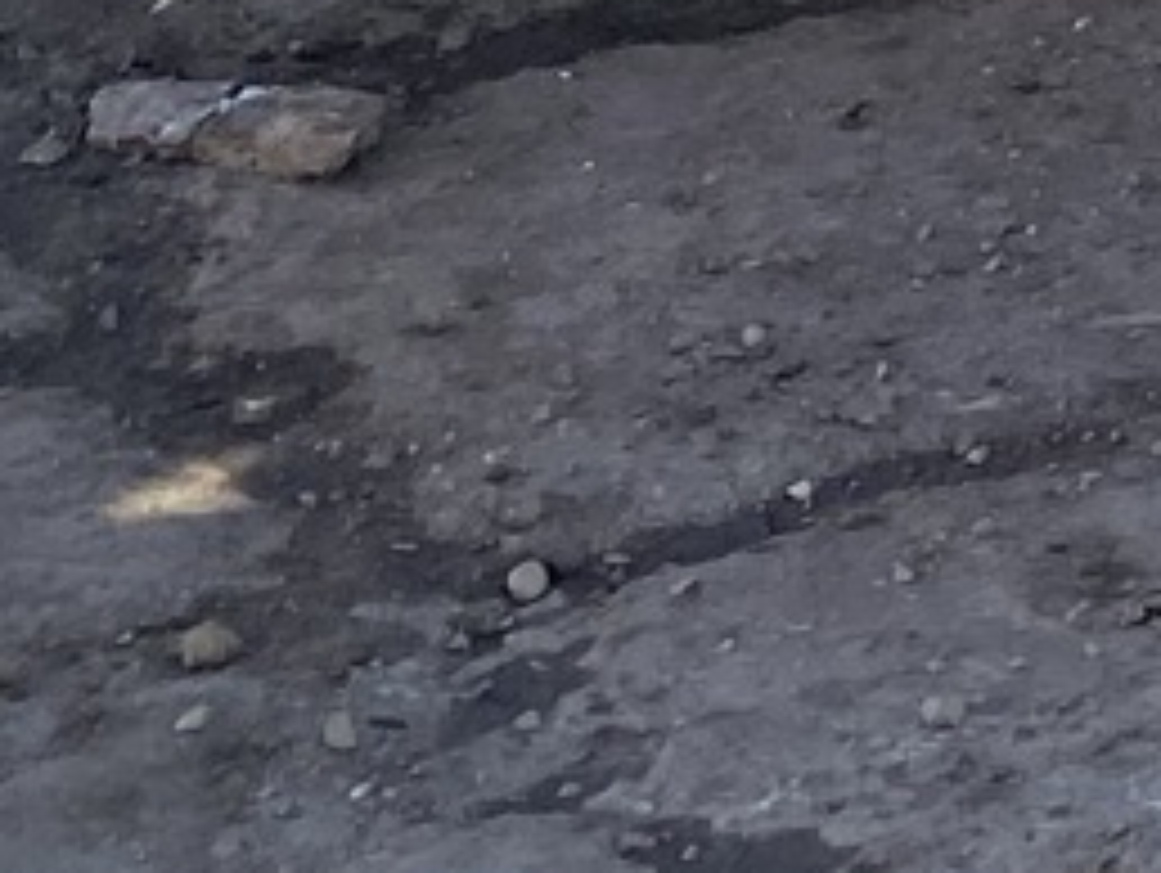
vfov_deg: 6.1
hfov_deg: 8.0
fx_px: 6916
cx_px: 3699
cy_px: -2516
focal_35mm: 206
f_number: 1.8
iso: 32
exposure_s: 1/1206
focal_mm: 4.25
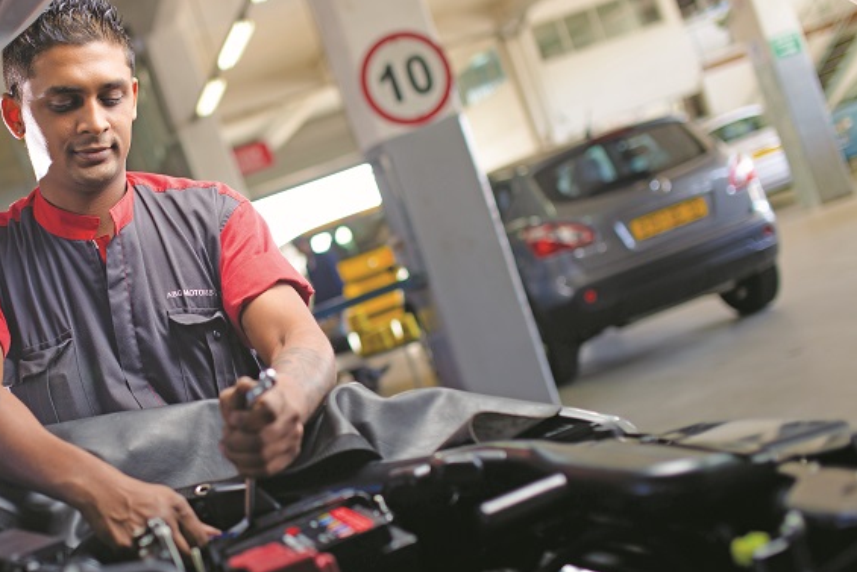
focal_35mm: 51
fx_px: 1214
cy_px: 341
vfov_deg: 26.4
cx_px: 236
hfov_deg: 38.1
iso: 160
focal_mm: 35
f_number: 2
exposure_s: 1/200
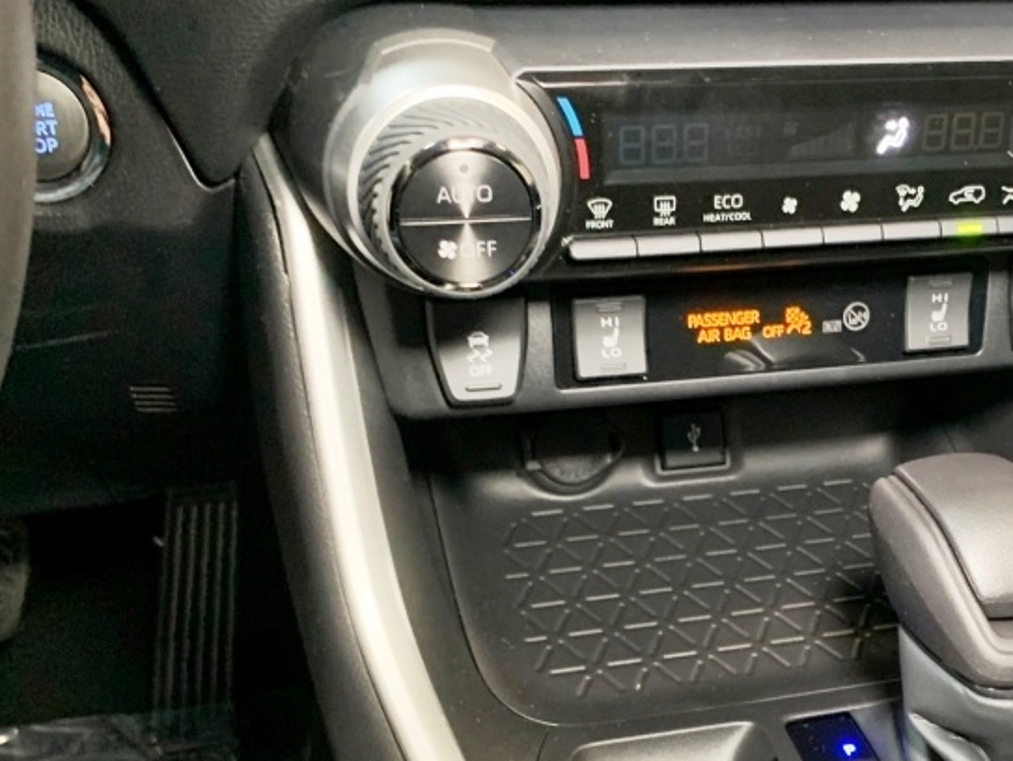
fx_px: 1435
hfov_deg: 38.1
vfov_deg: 28.8
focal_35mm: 49
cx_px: 728
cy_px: 655
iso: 640
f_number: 1.8
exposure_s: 1/30
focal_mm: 4.25
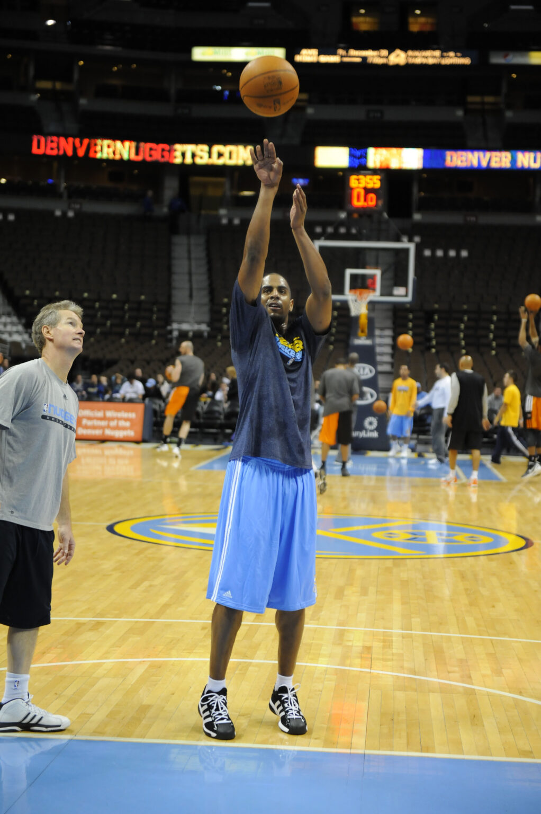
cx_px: 270
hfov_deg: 19.4
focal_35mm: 70
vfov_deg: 28.9
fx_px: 1580
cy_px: 407
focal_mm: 70
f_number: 2.8
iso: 2500
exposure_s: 1/800
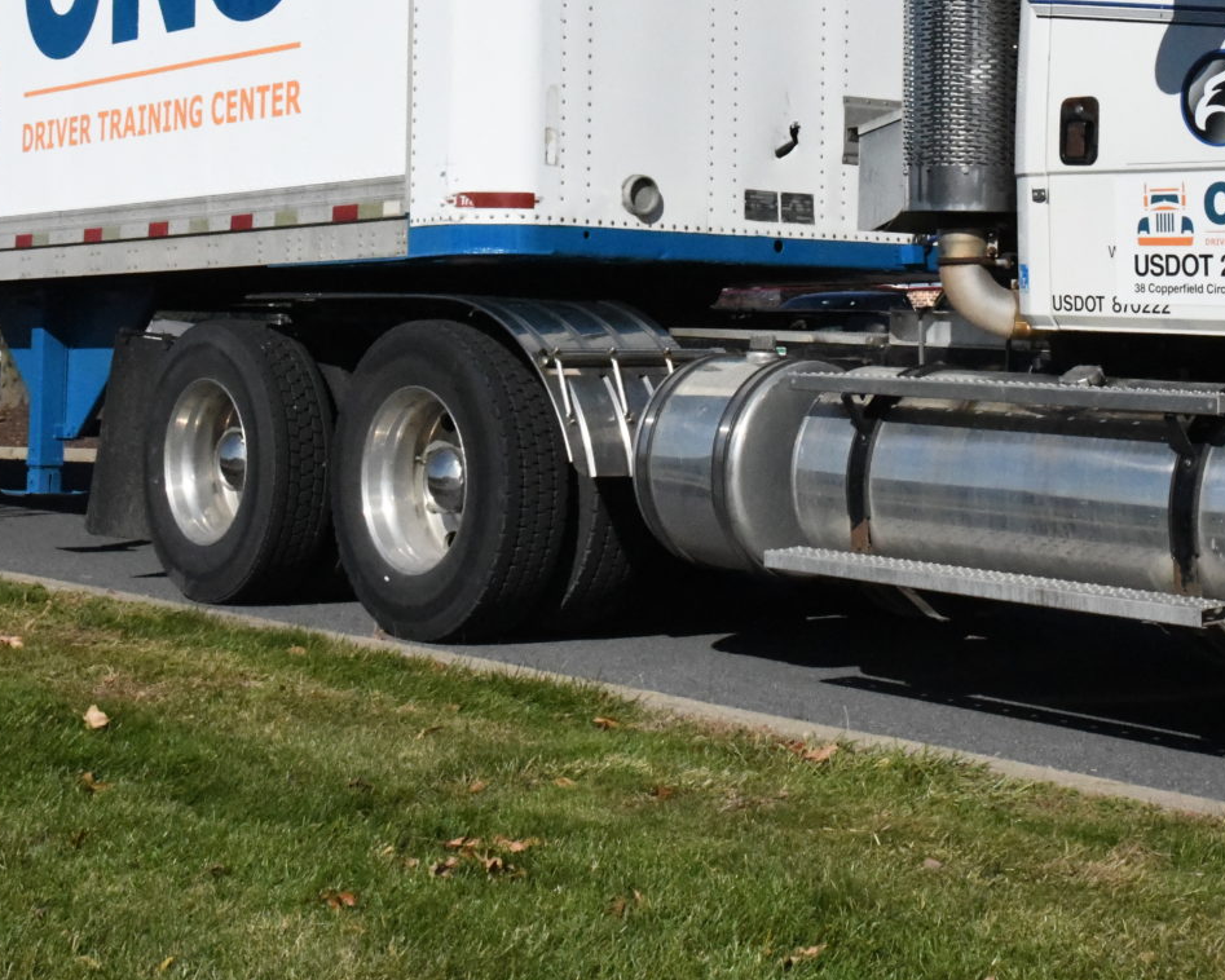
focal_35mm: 69
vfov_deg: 21.8
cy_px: 167
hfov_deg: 27.5
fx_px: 2502
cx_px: 581
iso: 12800
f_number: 22
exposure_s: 1/8000
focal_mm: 34
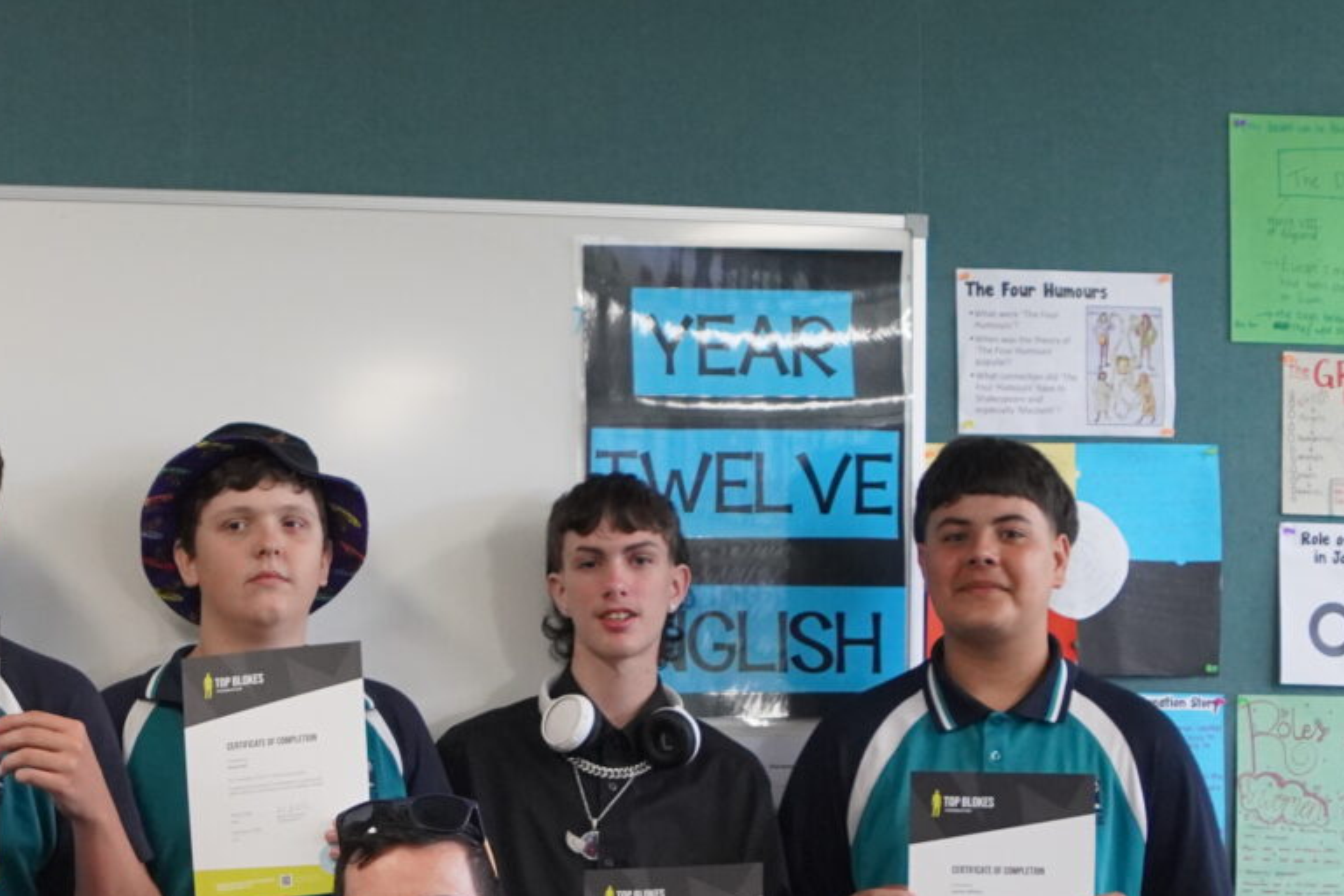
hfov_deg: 19.9
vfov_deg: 13.9
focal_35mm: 96
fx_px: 3584
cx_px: -273
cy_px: 1007
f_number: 4
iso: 1600
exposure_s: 1/160
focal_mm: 24
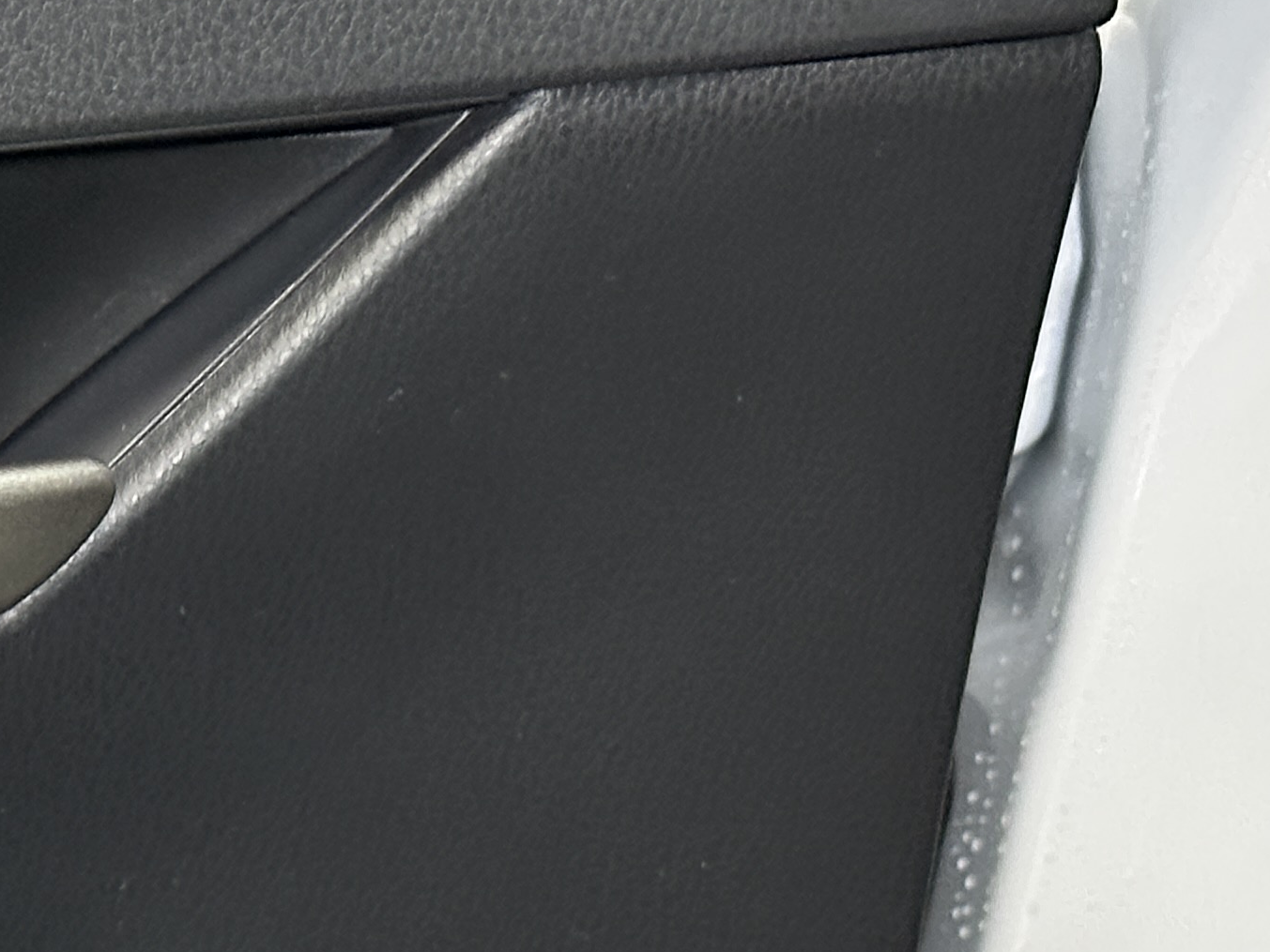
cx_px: -500
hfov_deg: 13.2
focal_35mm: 143
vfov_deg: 10.2
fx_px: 5247
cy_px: 1258
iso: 500
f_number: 1.78
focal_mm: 6.86
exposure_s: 1/30
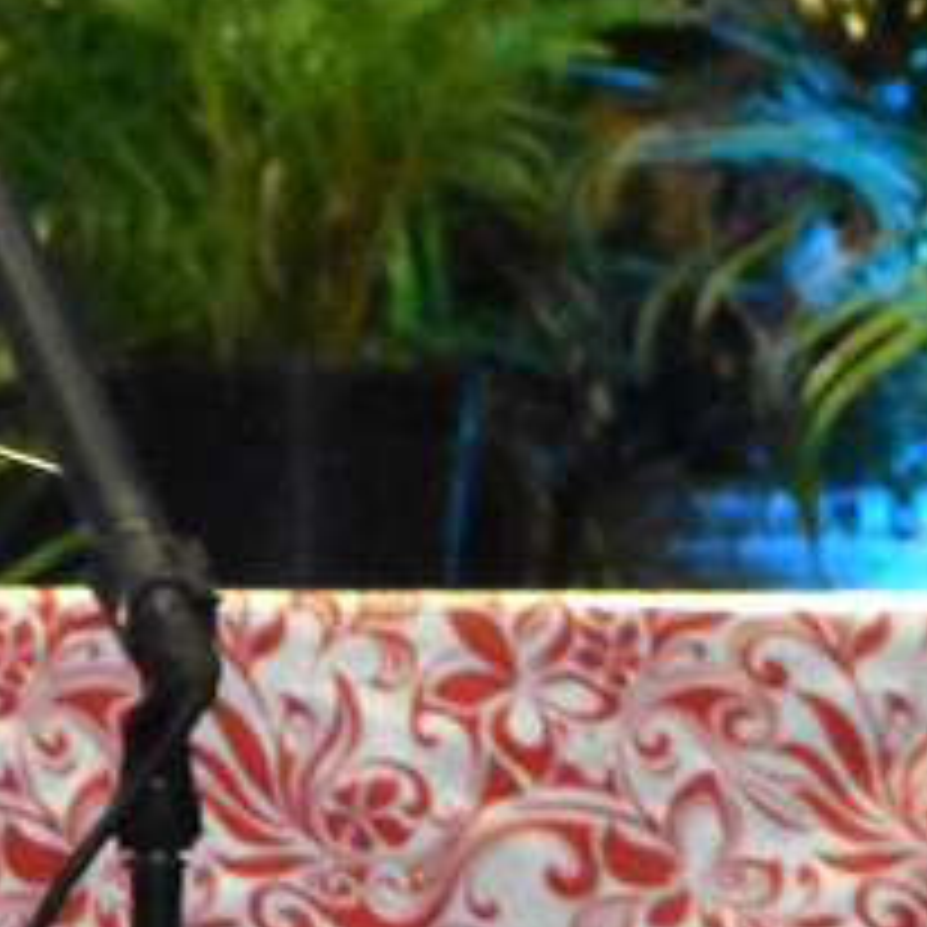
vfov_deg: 2.2
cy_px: -700
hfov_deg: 2.2
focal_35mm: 788
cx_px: -1332
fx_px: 23874
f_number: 6.3
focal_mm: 98
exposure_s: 1/640
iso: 12800
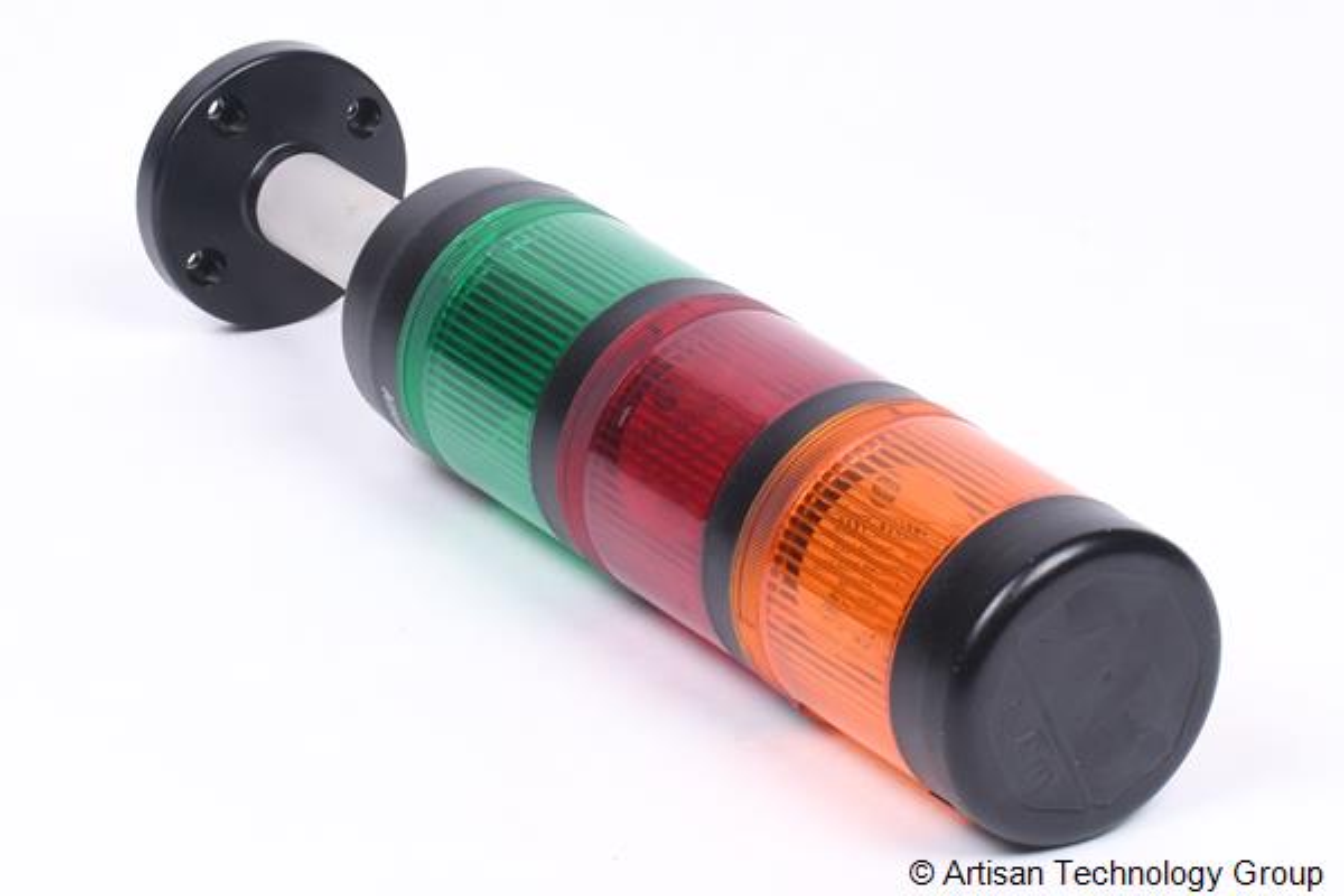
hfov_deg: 33.4
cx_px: 672
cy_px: 448
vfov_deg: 22.6
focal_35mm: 60
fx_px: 2240
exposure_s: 1/200
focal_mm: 40
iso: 200
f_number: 14
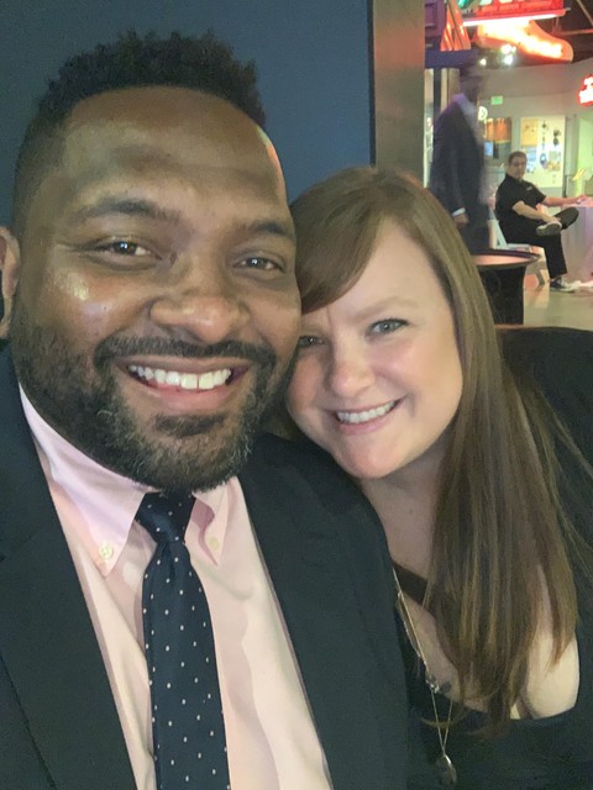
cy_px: 395
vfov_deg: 56.8
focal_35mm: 32
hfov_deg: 44.2
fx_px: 731
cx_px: 296
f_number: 2.2
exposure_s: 1/16
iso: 500
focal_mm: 2.87
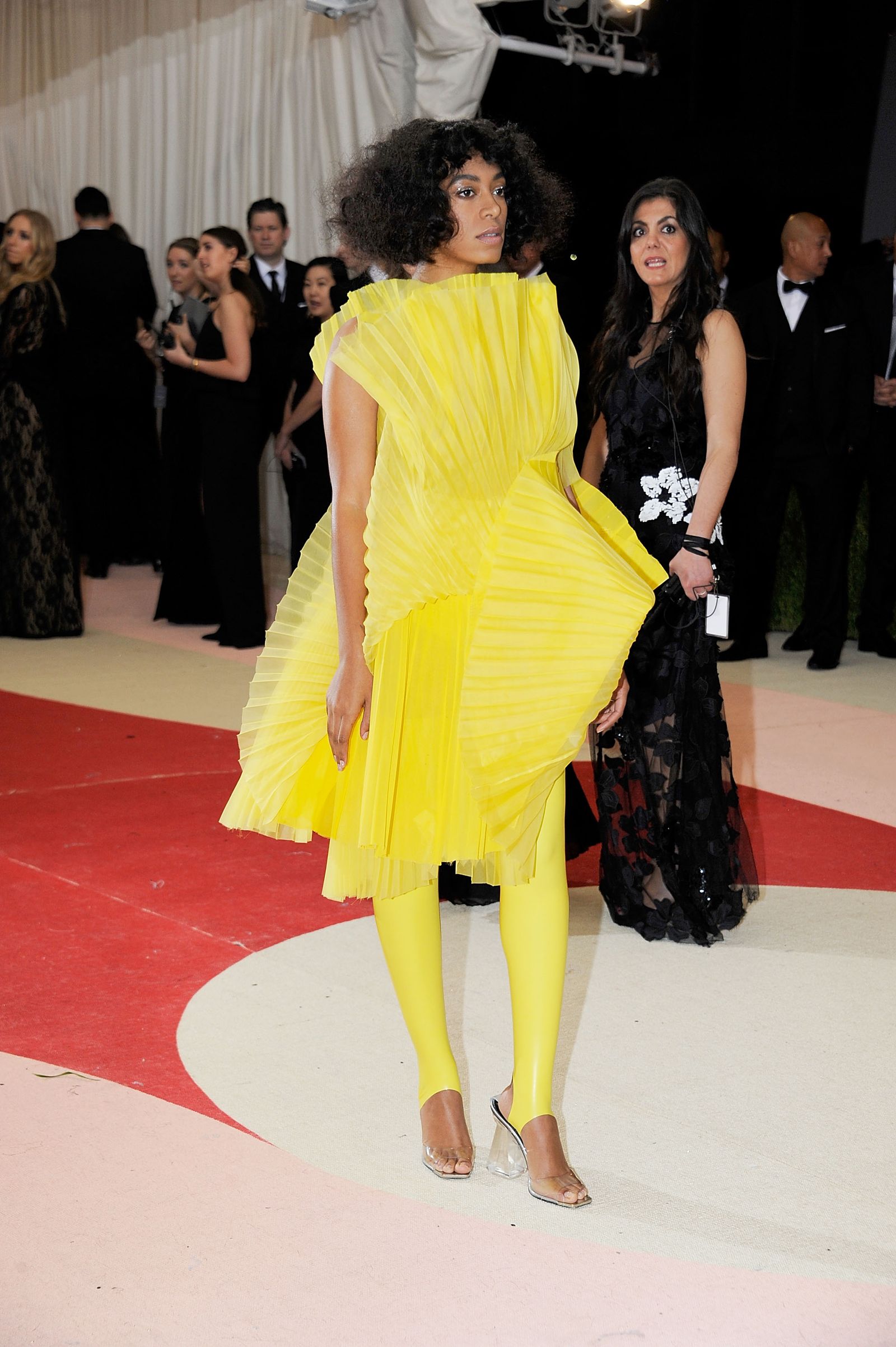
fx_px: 2692
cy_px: 674
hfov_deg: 18.9
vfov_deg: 28.1
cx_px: 448
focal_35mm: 72
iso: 640
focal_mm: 72
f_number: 5.6
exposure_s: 1/125
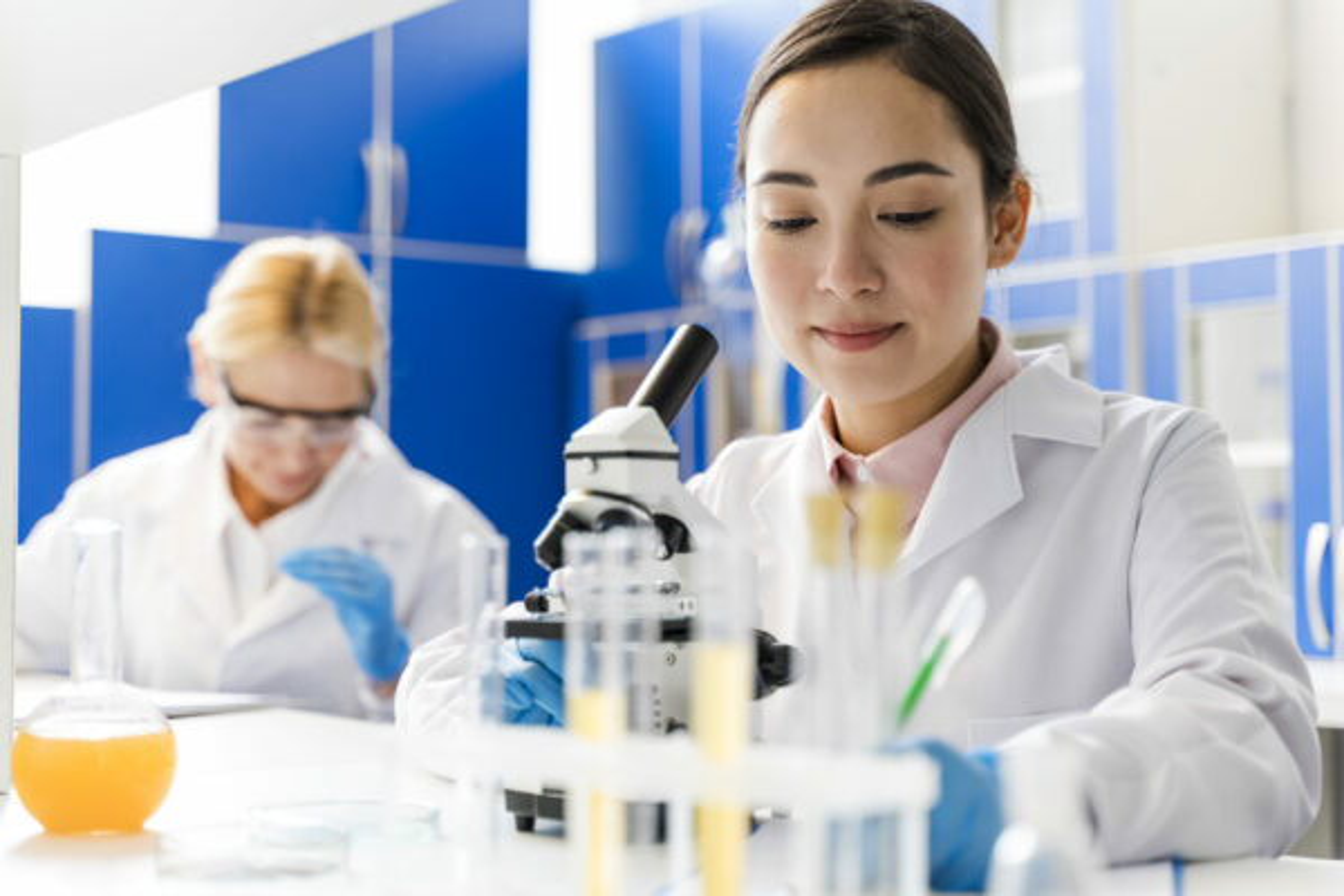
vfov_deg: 22.3
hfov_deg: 32.9
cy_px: 448
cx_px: 672
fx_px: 2277
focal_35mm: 61
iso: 1000
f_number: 2.8
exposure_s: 1/60
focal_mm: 61
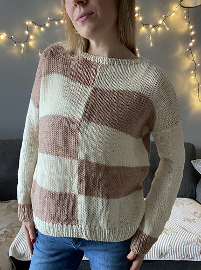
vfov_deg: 60.1
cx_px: 100
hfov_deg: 46.7
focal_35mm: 30
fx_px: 233
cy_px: 135
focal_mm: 2.71
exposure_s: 1/33
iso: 400
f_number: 2.2
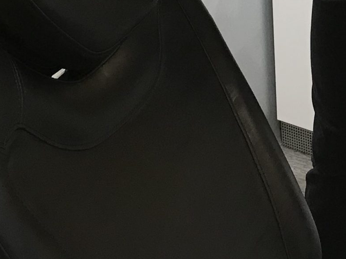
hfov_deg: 16.0
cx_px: 274
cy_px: -13
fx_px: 1219
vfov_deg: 12.0
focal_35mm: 122
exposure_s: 1/33
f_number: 1.8
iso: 32
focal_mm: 3.99
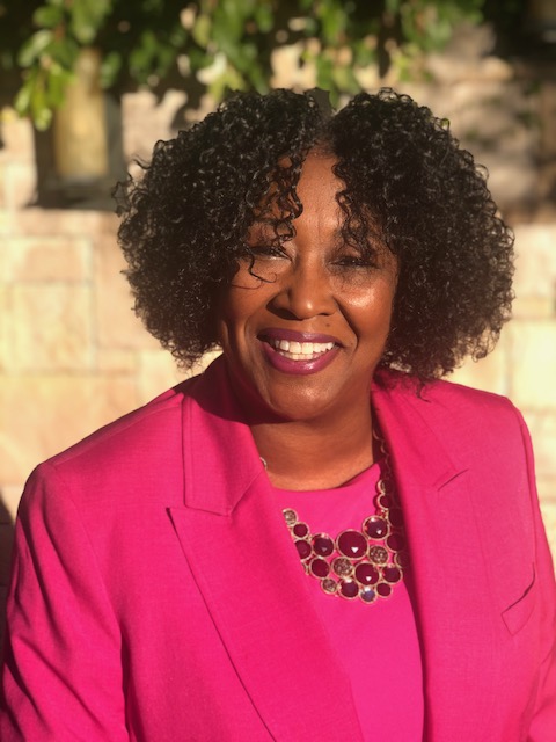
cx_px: 278
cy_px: 371
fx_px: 1221
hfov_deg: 25.7
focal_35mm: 57
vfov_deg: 33.8
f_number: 2.8
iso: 20
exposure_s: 1/267
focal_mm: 6.6
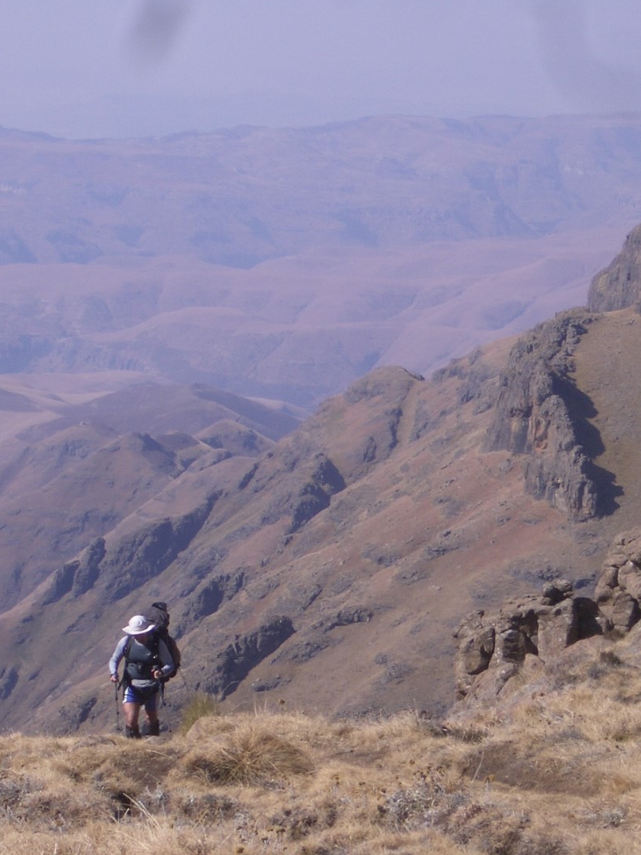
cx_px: 301
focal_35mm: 141
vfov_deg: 14.0
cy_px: 428
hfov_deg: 10.5
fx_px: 3481
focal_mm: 17.4
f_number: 7.7
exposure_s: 1/200
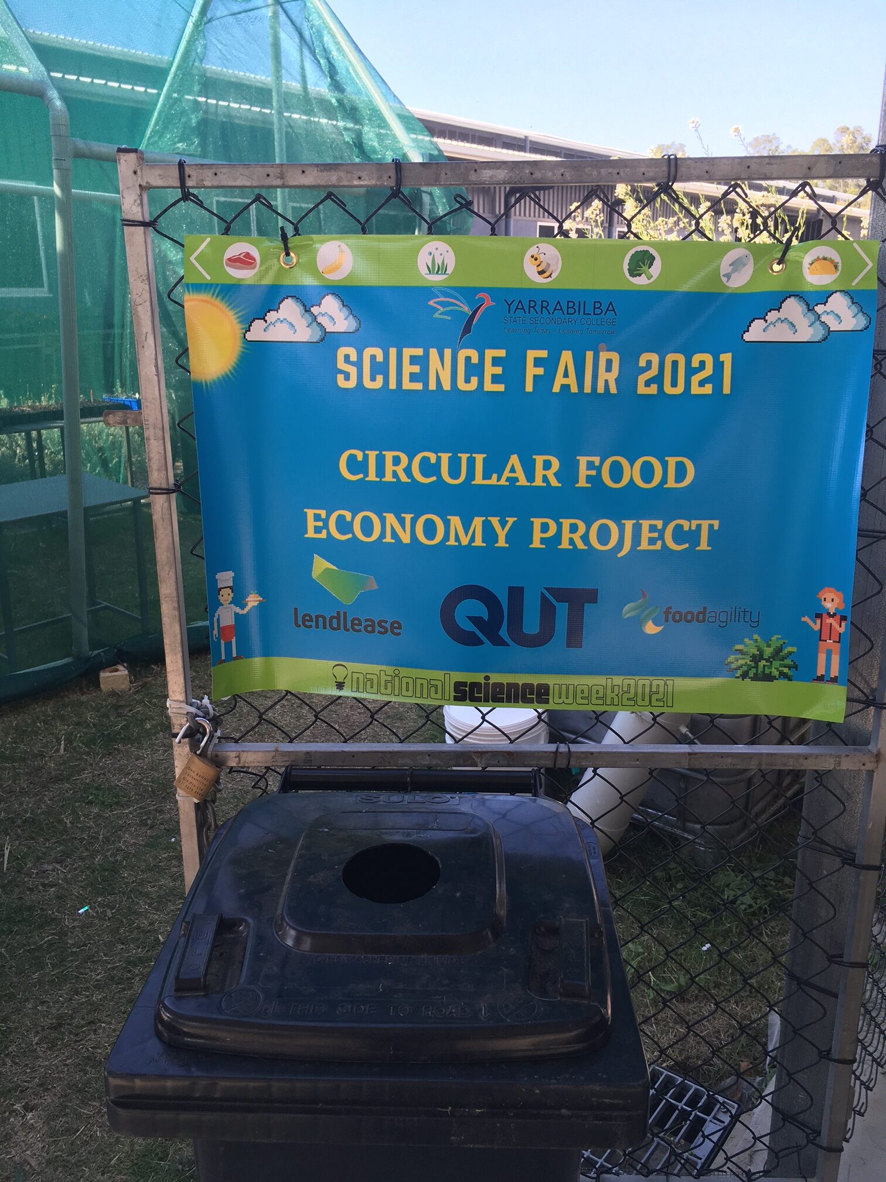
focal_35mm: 29
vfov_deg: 61.7
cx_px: 443
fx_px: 990
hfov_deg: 48.2
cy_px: 591
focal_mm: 4.15
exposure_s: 1/208
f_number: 2.2
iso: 25
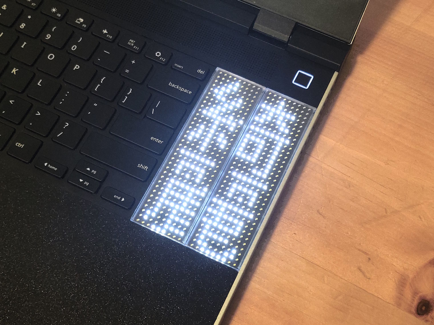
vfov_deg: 54.9
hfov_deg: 69.4
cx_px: 217
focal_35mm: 25
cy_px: 162
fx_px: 313
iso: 320
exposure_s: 1/33
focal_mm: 4.25
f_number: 1.7
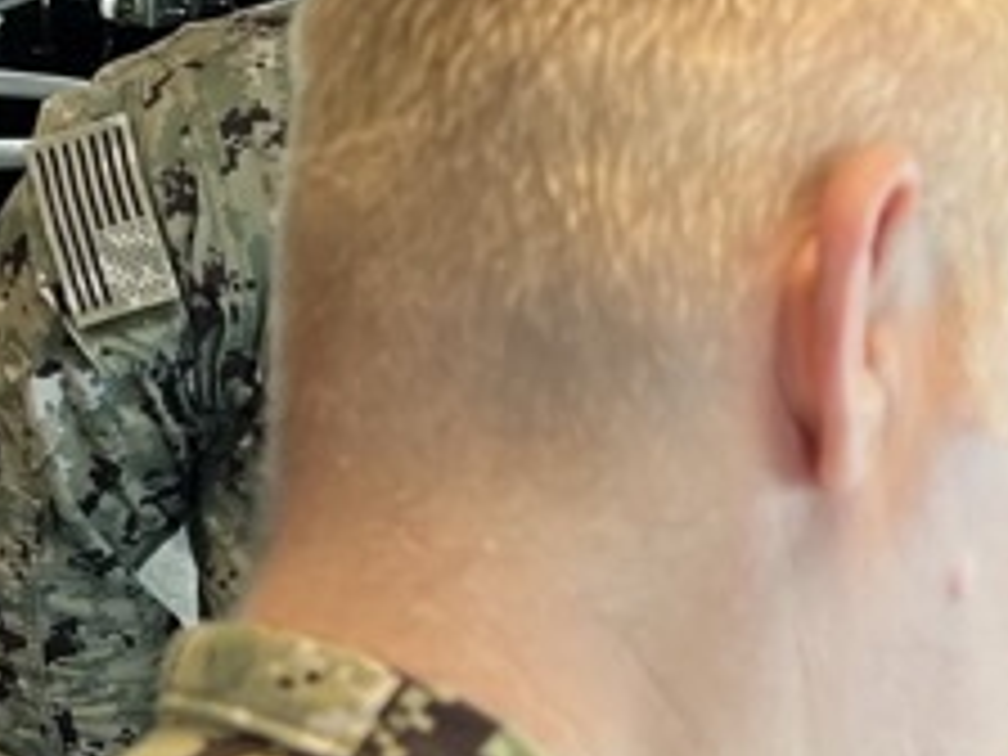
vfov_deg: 12.1
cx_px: 792
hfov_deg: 16.4
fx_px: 3465
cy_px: 954
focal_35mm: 119
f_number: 1.5
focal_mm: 5.7
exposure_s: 1/112
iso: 125
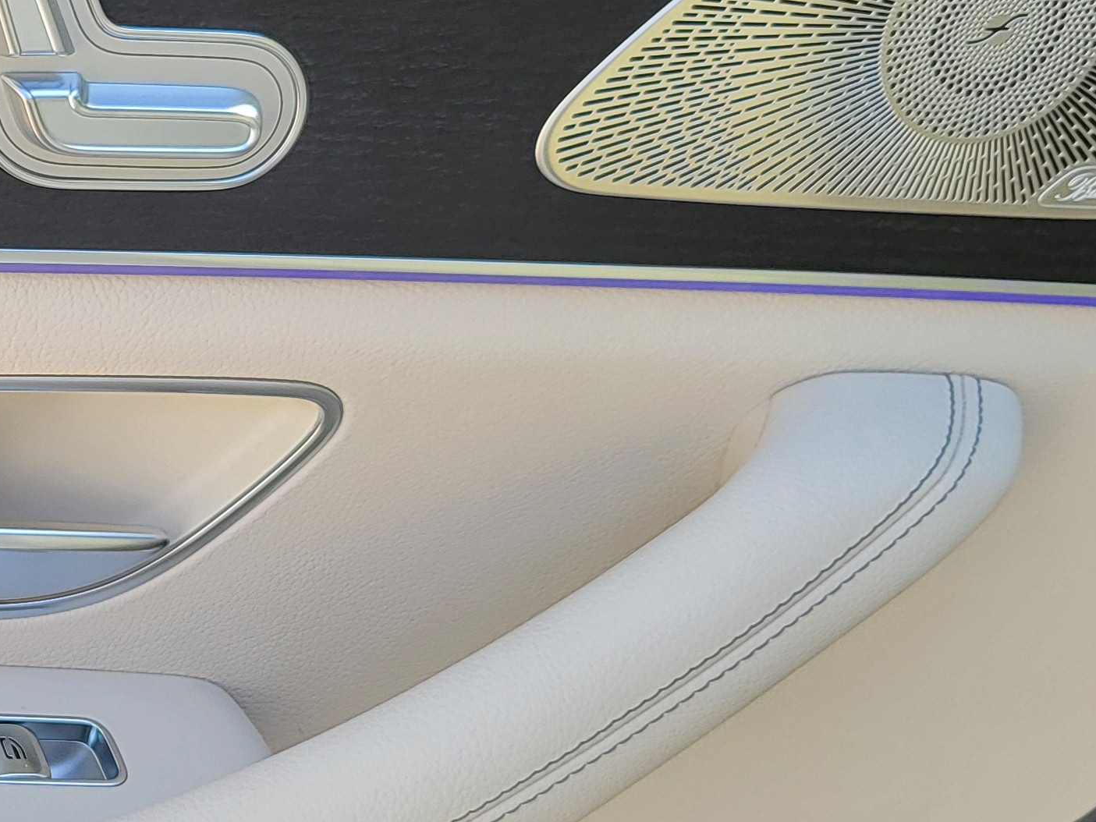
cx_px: -235
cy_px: 558
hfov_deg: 23.9
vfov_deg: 19.8
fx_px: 2343
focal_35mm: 74
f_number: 1.8
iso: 40
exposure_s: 1/297
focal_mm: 5.4
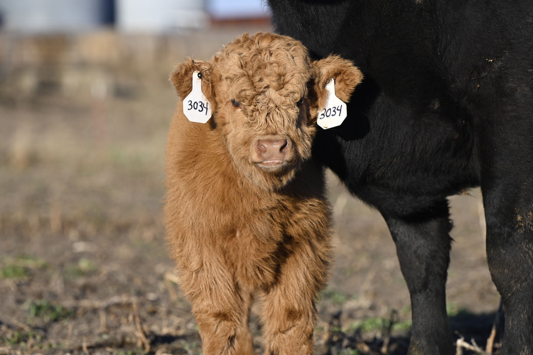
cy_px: 178
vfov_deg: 6.9
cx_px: 266
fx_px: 2961
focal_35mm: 200
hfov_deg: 10.3
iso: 125
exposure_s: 1/500
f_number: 5.6
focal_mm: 200
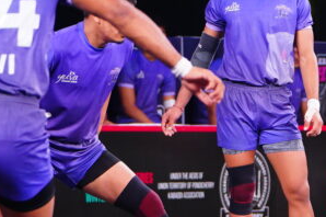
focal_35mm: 299
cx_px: 392
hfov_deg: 6.8
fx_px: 2705
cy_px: 179
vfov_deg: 4.6
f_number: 2.8
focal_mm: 87
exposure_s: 1/800
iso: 3200
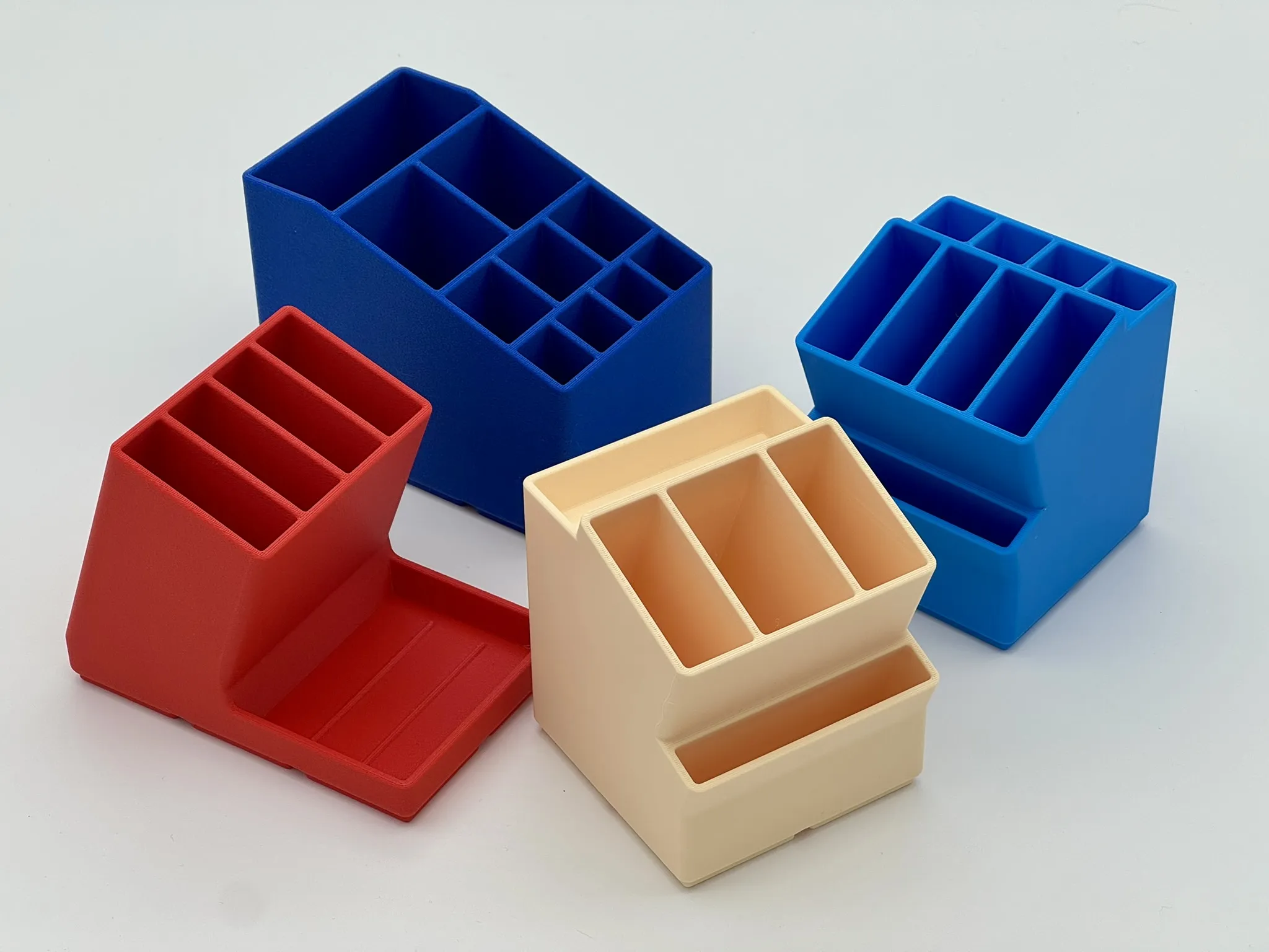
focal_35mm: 77
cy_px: 476
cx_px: 634
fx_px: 2823
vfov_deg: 19.1
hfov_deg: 25.3
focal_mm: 9
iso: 25
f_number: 2.8
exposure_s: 1/130
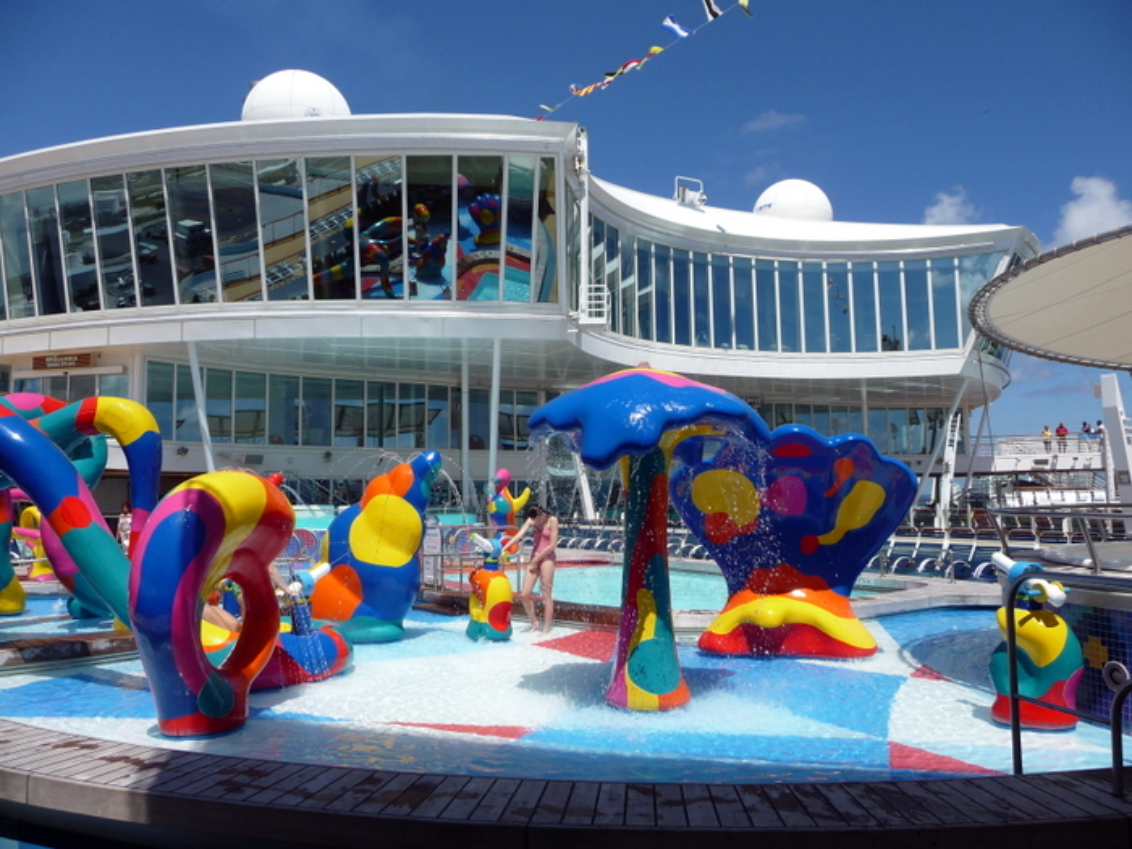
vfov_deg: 49.7
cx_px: 566
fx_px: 916
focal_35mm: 28
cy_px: 424
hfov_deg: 63.4
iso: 100
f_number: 8
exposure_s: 1/320
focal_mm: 4.7
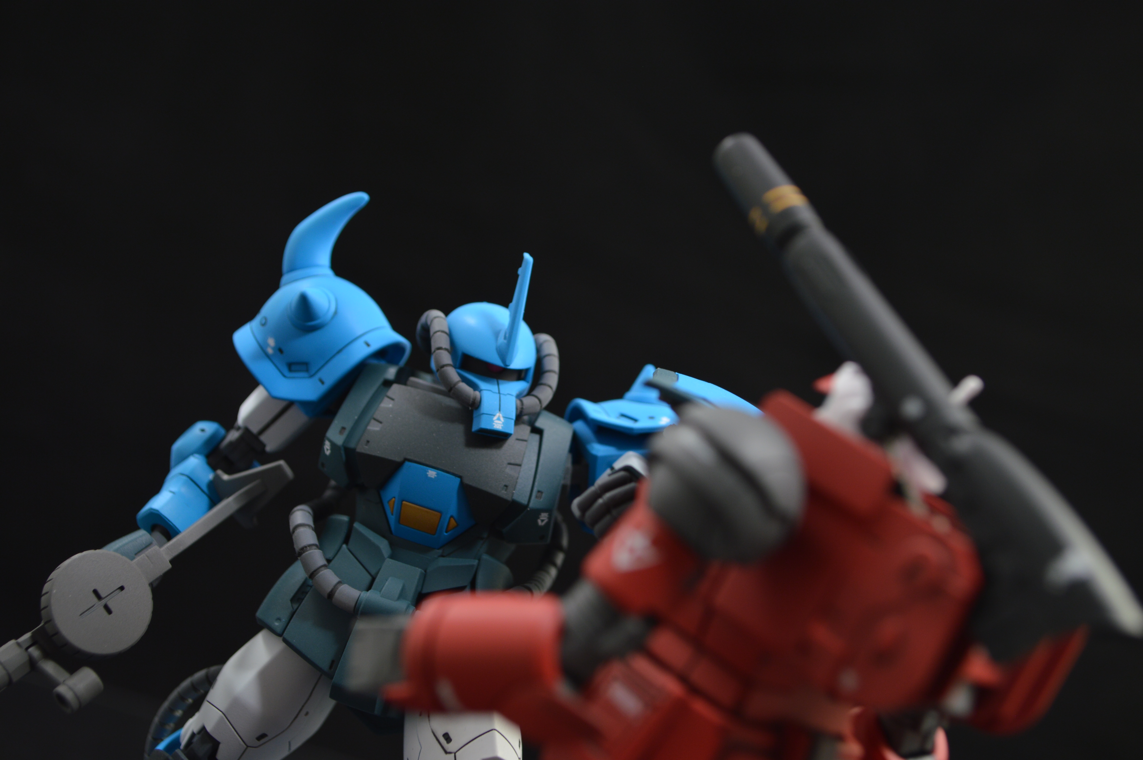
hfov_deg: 36.9
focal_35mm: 54
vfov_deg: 25.0
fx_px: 1713
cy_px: 380
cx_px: 572
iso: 200
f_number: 5
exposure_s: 1/10
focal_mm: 36
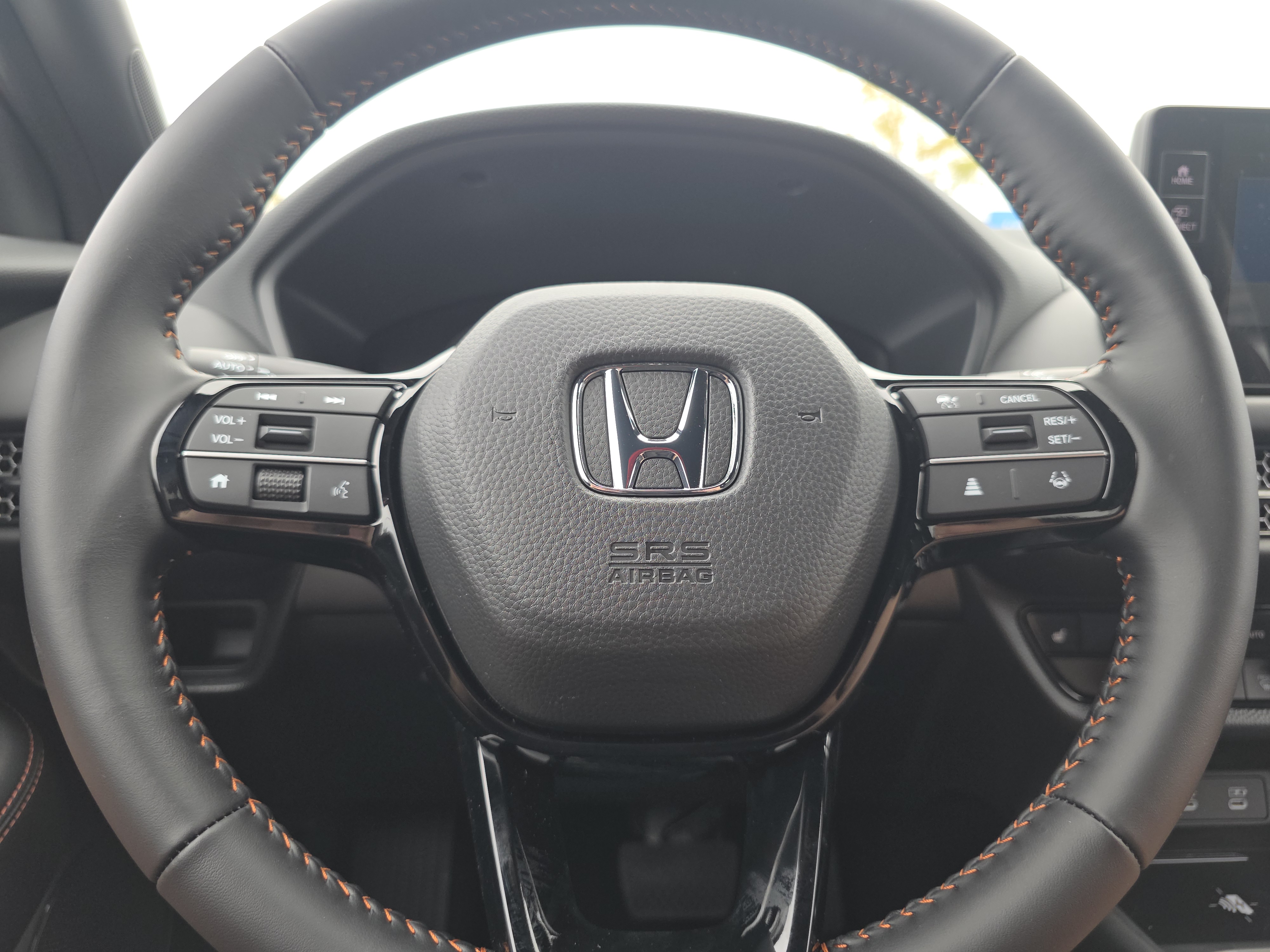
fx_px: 844
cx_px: 635
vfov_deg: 58.9
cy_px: 476
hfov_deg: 73.9
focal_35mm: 23
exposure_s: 1/180
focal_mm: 6.3
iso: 32
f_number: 1.7
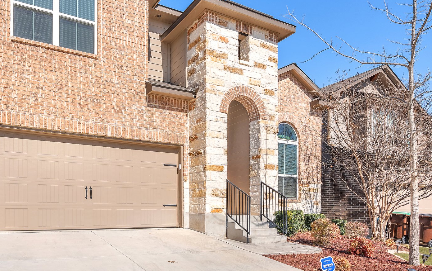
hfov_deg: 73.2
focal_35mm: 24
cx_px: 157
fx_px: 283
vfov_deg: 50.4
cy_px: 95
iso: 400
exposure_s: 1/640
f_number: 8
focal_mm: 16
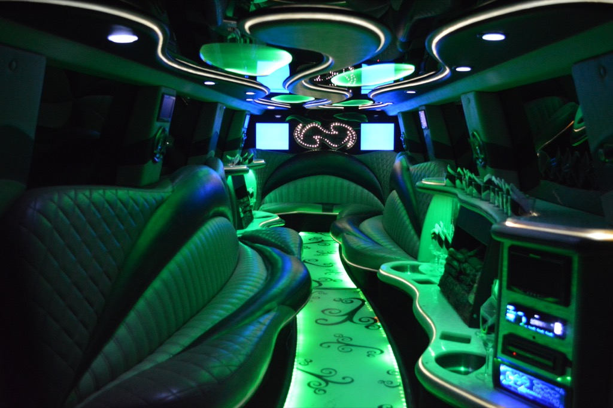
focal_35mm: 33
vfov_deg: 39.9
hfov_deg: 57.3
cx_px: 306
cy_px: 204
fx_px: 561
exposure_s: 1/13
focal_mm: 22
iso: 3200
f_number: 3.8
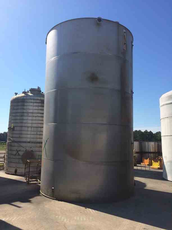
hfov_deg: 48.2
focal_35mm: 29
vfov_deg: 61.7
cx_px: 86
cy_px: 115
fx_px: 192
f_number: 2.2
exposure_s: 1/2740
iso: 32
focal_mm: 4.15
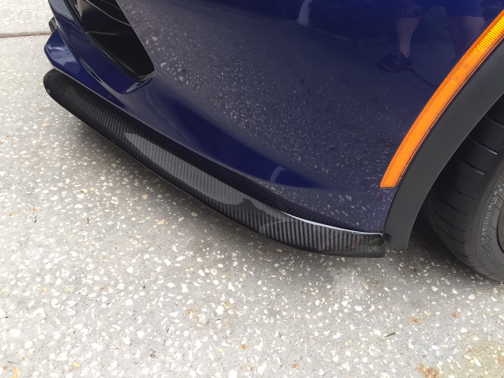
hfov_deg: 61.7
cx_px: 252
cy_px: 189
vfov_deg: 48.2
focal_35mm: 29
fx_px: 422
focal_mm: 4.15
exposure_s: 1/120
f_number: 2.2
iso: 50
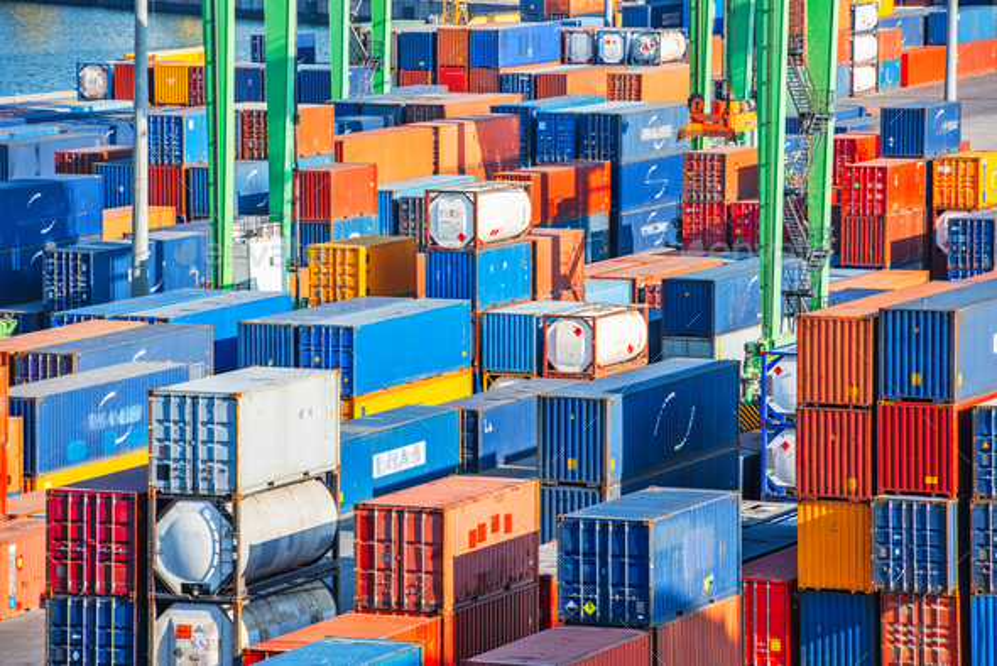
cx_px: 498
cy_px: 333
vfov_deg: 6.9
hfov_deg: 10.3
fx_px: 5541
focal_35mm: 200
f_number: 8
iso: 100
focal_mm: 200
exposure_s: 1/160
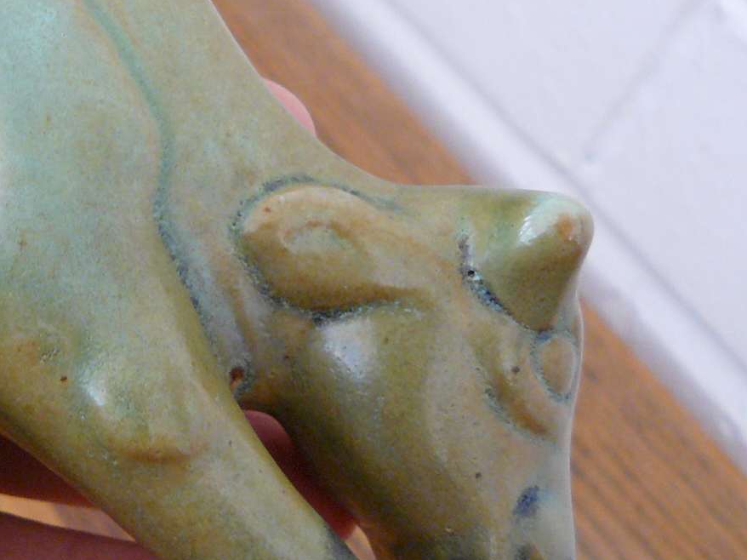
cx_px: -123
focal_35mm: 84
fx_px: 1812
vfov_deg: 17.6
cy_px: 270
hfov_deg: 21.8
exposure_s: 1/25
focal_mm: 6
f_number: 2.8
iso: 200
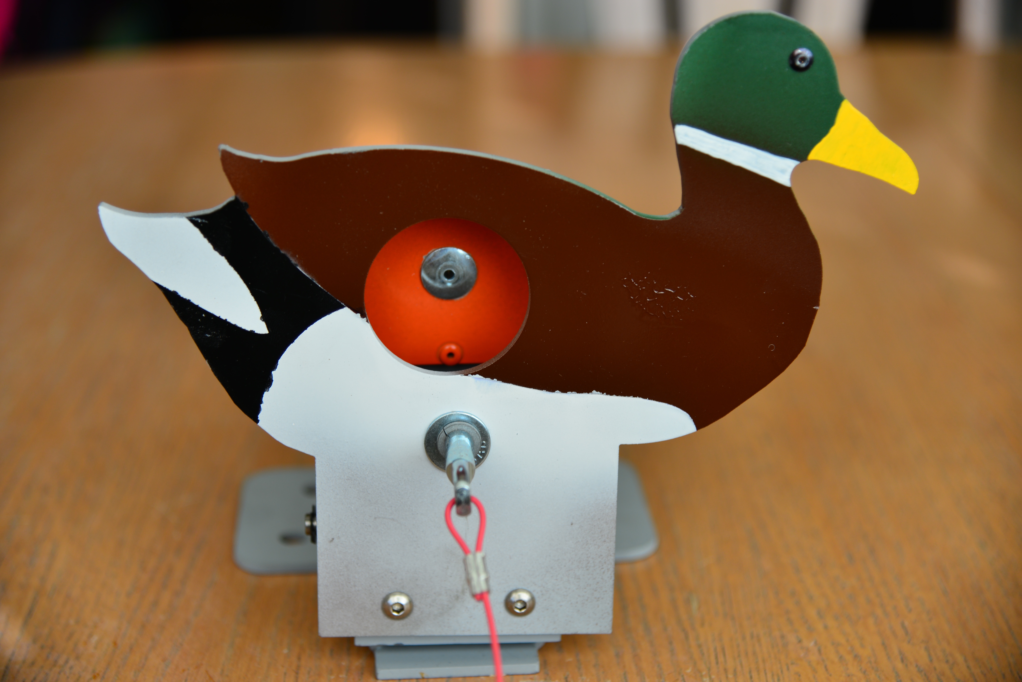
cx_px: 511
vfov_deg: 19.5
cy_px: 341
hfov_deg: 28.8
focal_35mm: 70
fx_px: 1988
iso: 140
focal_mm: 70
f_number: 4
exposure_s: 1/100
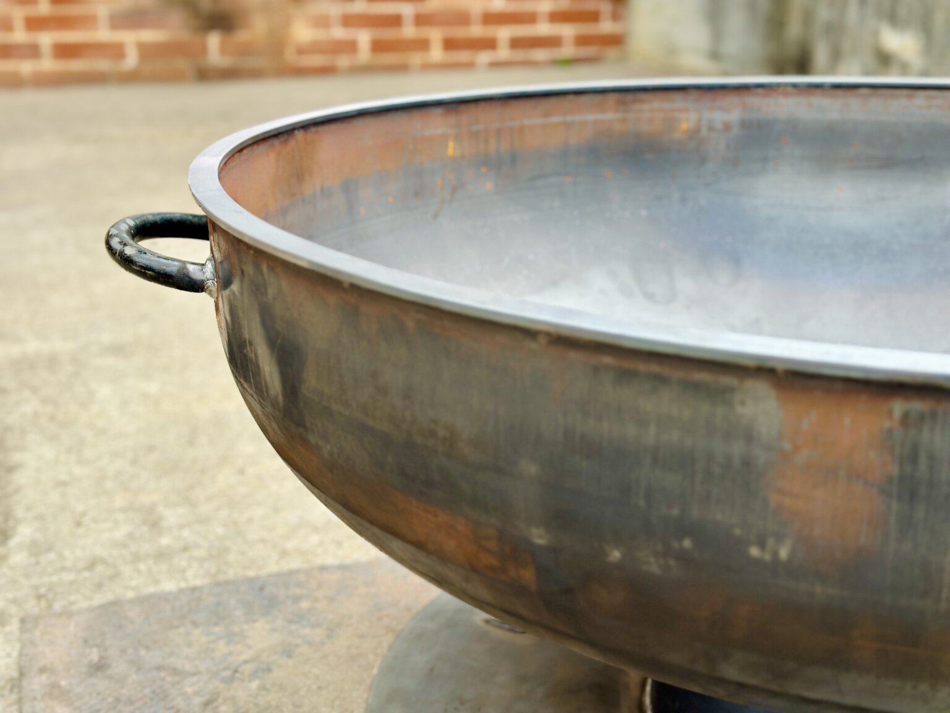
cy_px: 356
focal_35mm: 48
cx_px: 475
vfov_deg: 30.3
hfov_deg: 39.7
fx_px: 1317
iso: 80
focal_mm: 6.86
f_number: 1.78
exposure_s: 1/1085
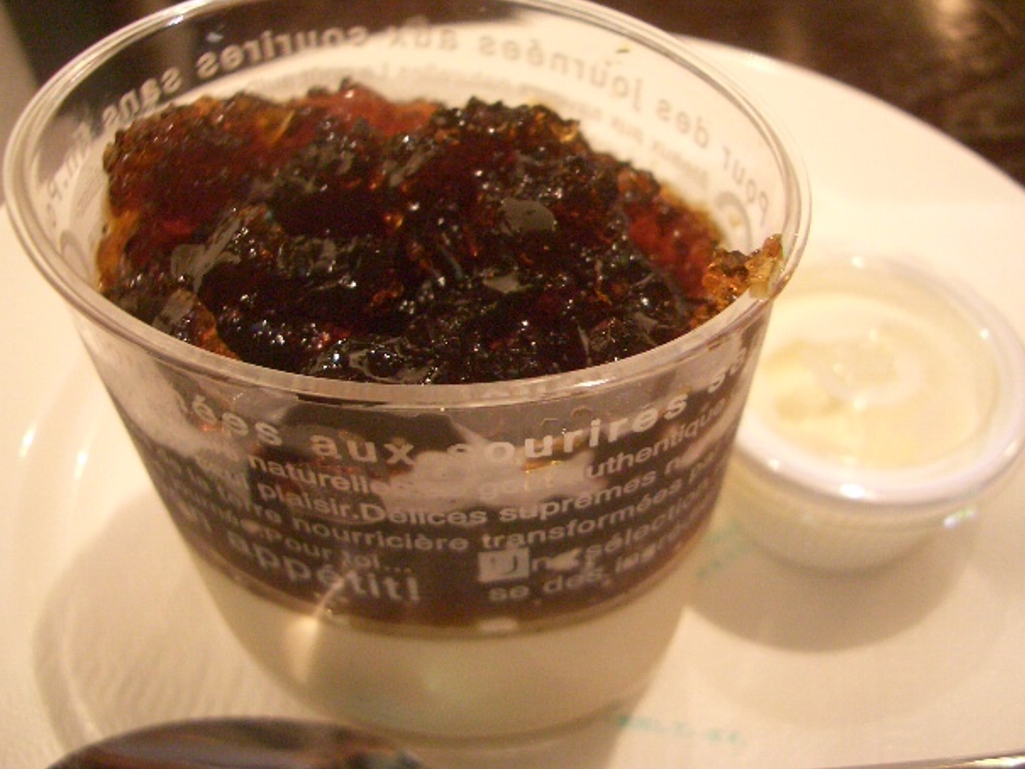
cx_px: 534
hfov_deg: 50.1
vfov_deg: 38.7
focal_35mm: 37
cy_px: 376
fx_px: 1096
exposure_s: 1/50
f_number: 2.6
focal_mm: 5.8
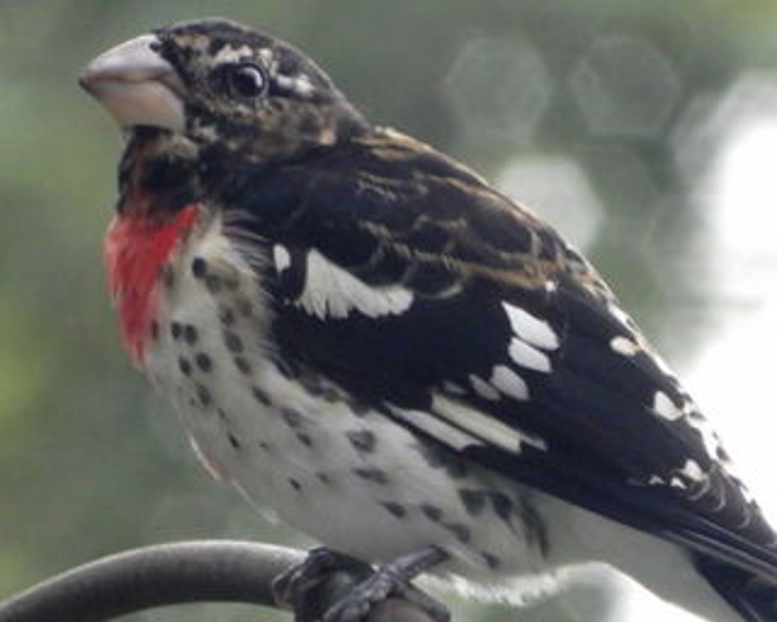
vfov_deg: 0.9
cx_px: 369
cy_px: 486
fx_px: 37668
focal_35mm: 1638
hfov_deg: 1.2
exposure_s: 1/80
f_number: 8
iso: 400
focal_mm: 151
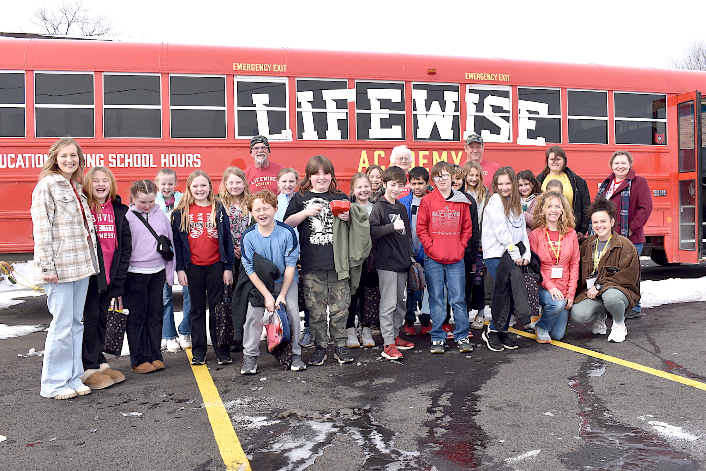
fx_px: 647
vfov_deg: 40.0
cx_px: 353
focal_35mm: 33
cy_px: 236
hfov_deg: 57.2
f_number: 8
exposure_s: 1/250
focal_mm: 22
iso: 100
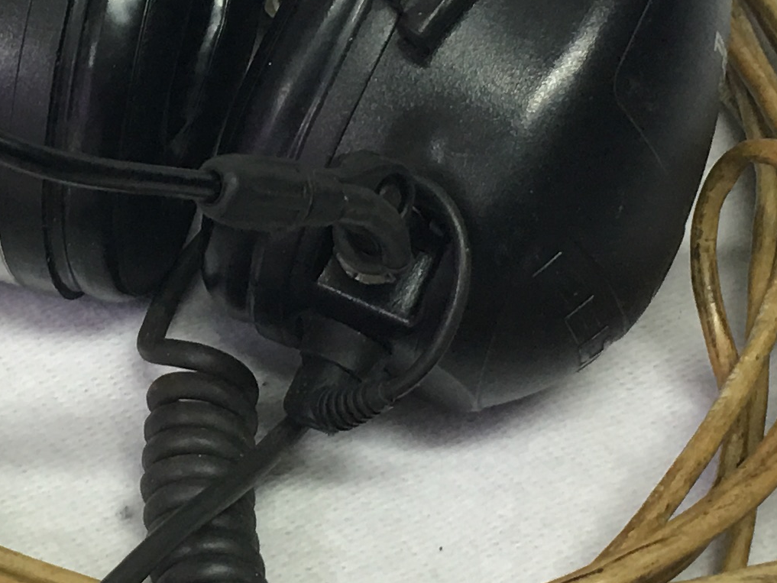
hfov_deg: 16.9
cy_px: 199
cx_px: 115
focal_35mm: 115
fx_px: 2582
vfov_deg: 12.9
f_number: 2.2
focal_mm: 4.15
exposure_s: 1/17
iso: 32
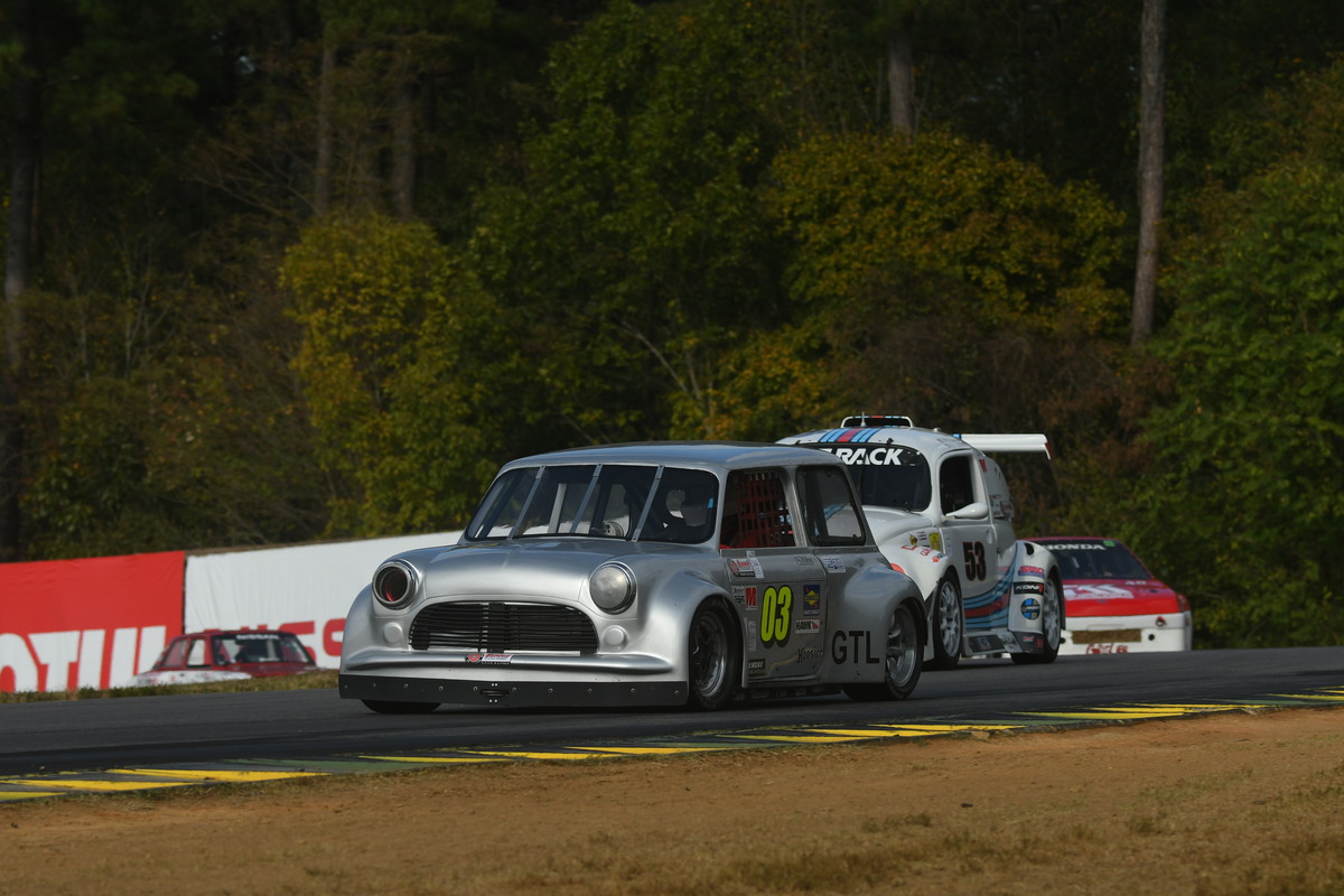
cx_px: 672
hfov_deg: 9.8
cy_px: 448
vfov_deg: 6.5
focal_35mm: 210
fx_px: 7839
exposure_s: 1/1250
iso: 200
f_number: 6.3
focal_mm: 140
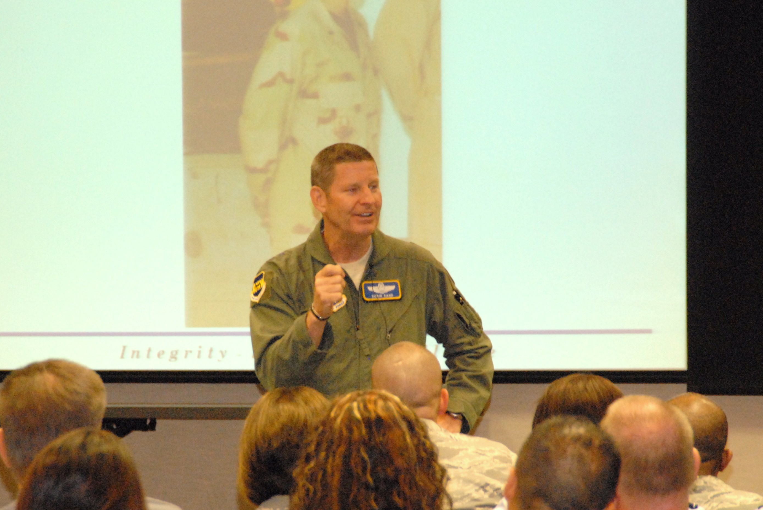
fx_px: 5347
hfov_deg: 8.2
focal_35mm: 252
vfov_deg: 5.5
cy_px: 311
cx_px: 357
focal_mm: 120
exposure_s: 1/80
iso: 1600
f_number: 5.6
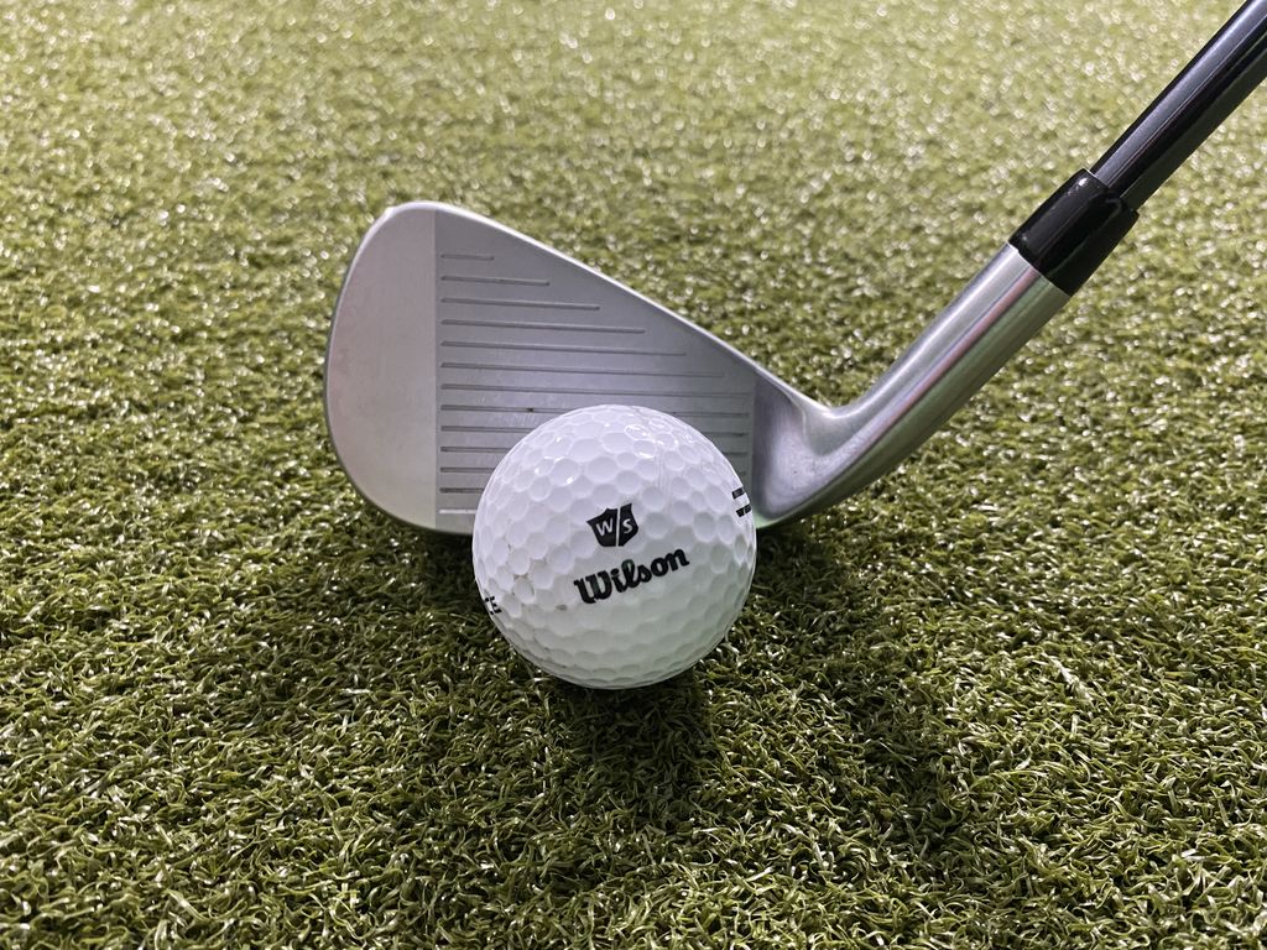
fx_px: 952
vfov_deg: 53.1
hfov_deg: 67.3
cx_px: 634
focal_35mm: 26
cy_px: 475
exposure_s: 1/43
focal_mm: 4.25
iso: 500
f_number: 1.8
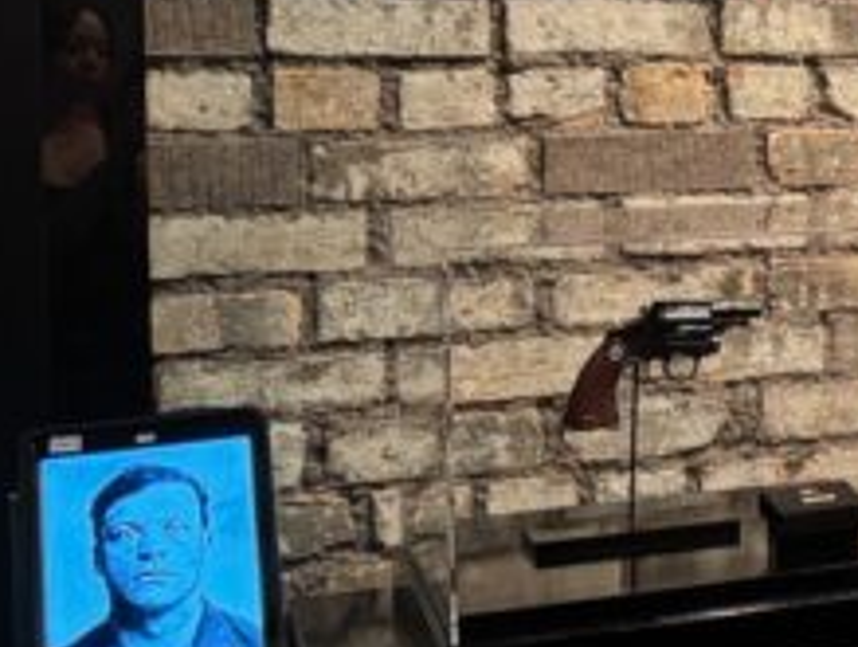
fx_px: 2085
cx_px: 1289
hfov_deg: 20.0
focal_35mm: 84
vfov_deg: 17.5
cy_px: 129
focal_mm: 6.76
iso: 640
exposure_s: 1/60
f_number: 1.78
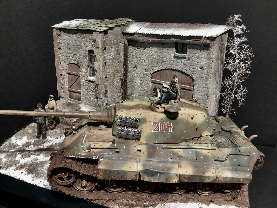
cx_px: 138
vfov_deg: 45.4
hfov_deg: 58.4
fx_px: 248
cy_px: 104
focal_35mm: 31
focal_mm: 3.3
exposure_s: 1/40
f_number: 2.4
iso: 250
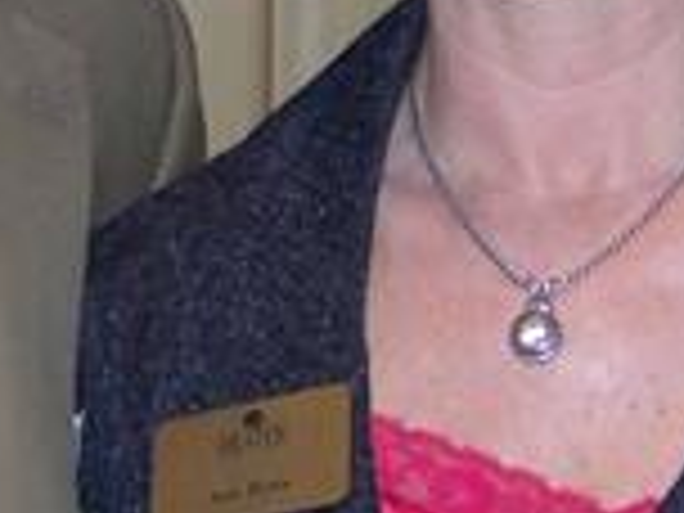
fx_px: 3003
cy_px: -58
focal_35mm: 152
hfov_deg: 12.8
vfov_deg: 9.7
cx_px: -4
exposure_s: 1/30
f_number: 2.8
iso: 200
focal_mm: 5.85
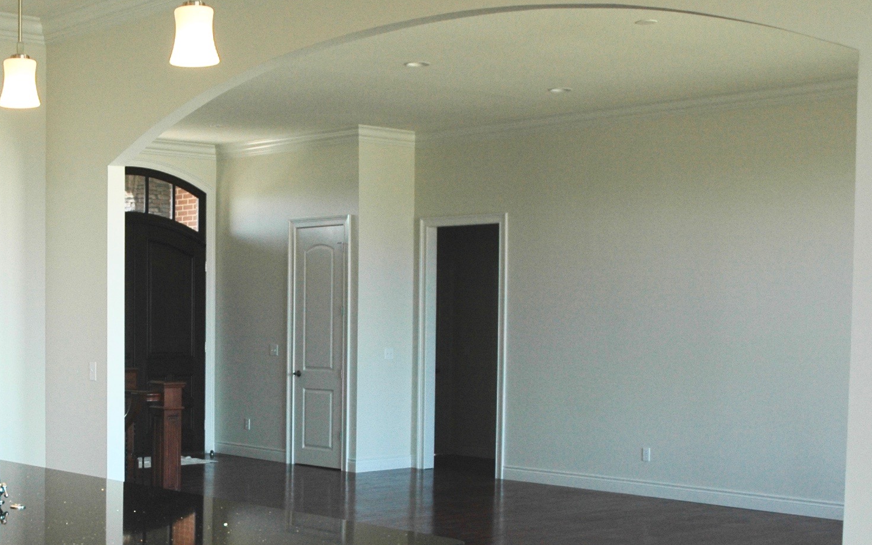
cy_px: 416
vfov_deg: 22.9
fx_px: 1331
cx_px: 199
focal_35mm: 56
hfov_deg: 35.3
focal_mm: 18
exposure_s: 1/100
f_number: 5
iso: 250
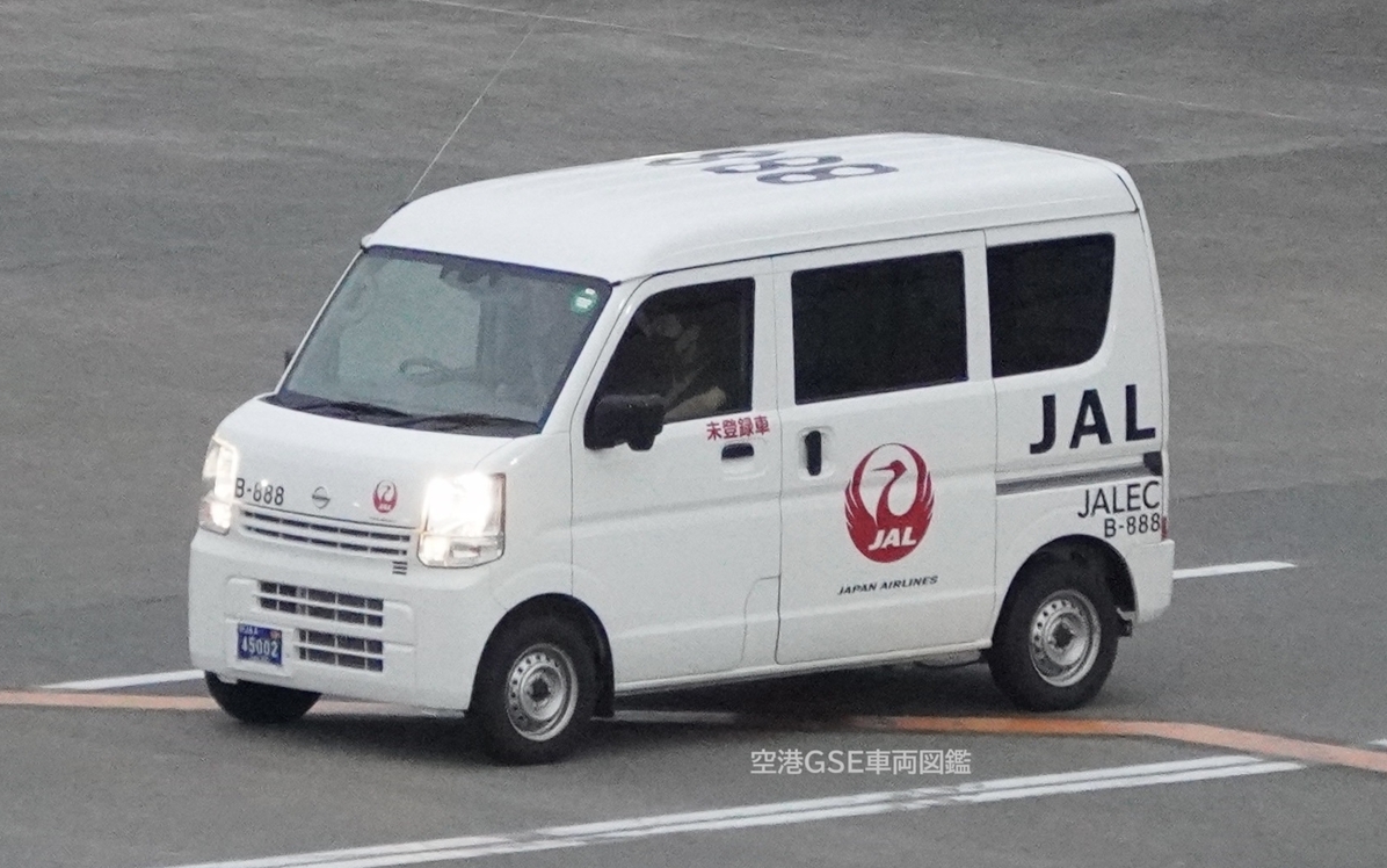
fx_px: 12174
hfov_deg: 6.5
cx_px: 692
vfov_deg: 4.1
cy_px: 448
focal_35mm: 322
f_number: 6.3
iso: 6400
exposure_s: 1/250
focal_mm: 210
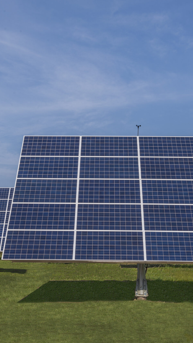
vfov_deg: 40.6
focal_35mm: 51
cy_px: 170
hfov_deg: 23.5
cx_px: 110
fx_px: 464
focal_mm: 32
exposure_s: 1/60
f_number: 16
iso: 100
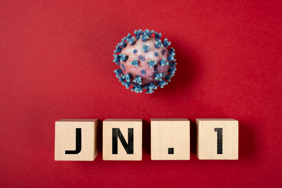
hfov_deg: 32.9
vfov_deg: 22.3
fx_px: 478
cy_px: 95
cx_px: 142
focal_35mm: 61
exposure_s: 1/160
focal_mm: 60
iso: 125
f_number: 16
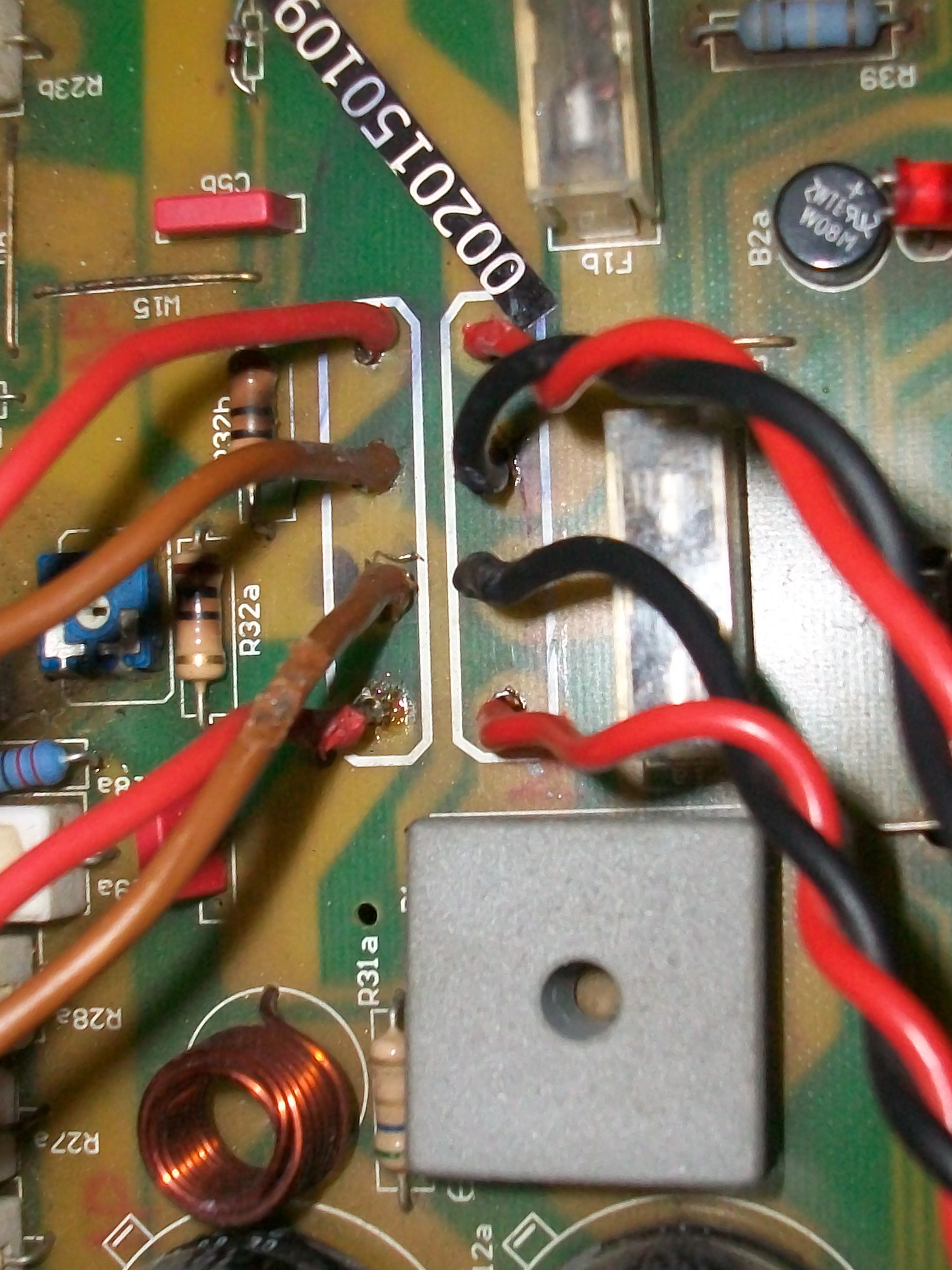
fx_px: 2054
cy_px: 565
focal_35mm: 56
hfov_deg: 26.1
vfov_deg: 34.3
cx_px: 469
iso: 160
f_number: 2.8
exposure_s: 1/60
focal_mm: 5.7
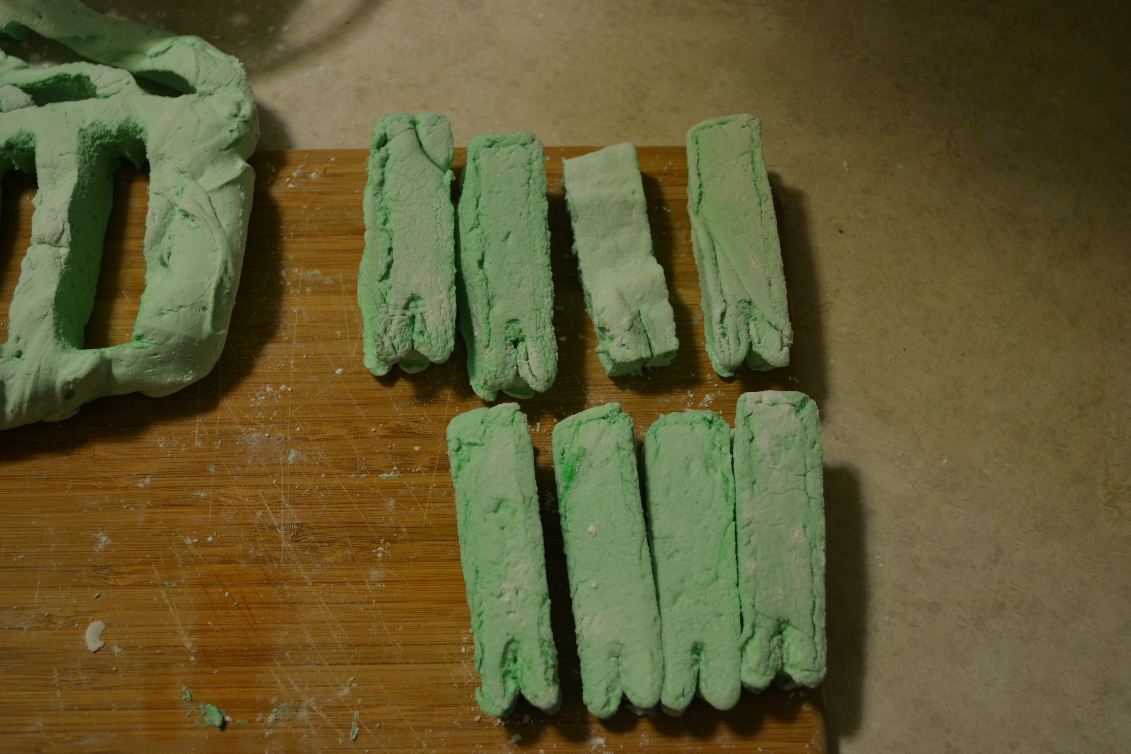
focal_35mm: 51
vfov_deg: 26.5
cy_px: 377
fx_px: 1602
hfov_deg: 38.9
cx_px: 566
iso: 450
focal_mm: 34
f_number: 5
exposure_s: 1/15
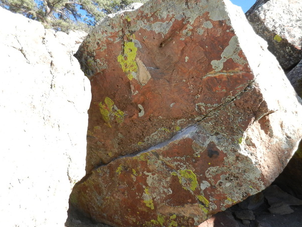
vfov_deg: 43.0
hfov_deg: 55.2
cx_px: 169
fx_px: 288
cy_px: 115
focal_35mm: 33
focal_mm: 4.5
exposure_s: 1/400
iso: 160
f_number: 3.5
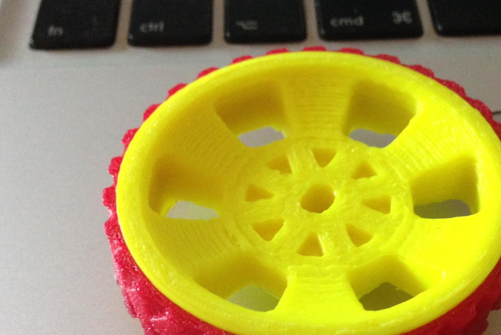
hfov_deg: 36.5
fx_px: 752
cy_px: 245
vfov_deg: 24.8
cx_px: 330
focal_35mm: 54
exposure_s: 1/20
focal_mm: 4.12
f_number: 2.4
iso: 250
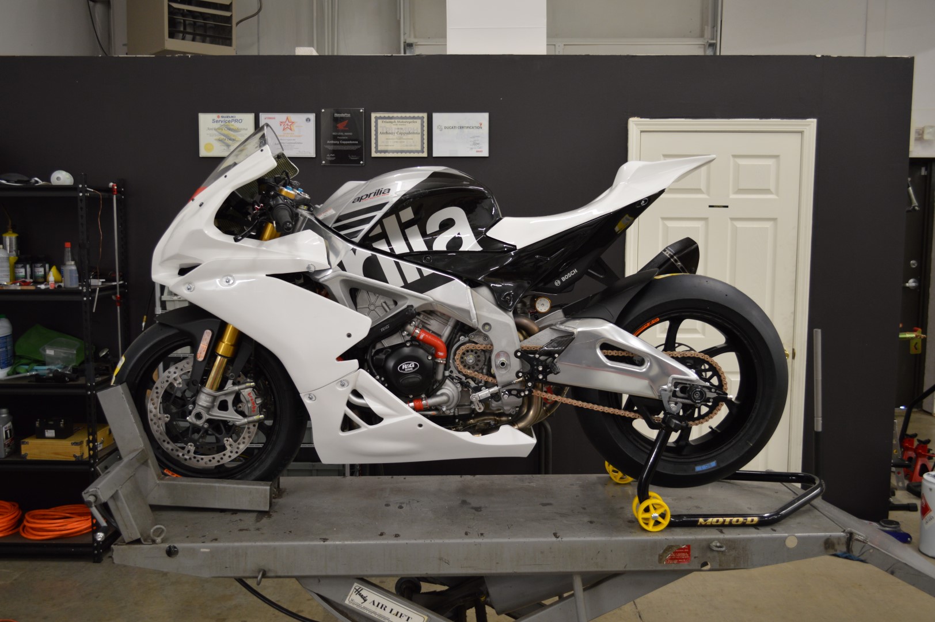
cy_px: 311
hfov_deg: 57.3
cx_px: 468
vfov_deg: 39.9
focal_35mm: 33
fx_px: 856
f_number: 3.8
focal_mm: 22
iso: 400
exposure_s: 1/15
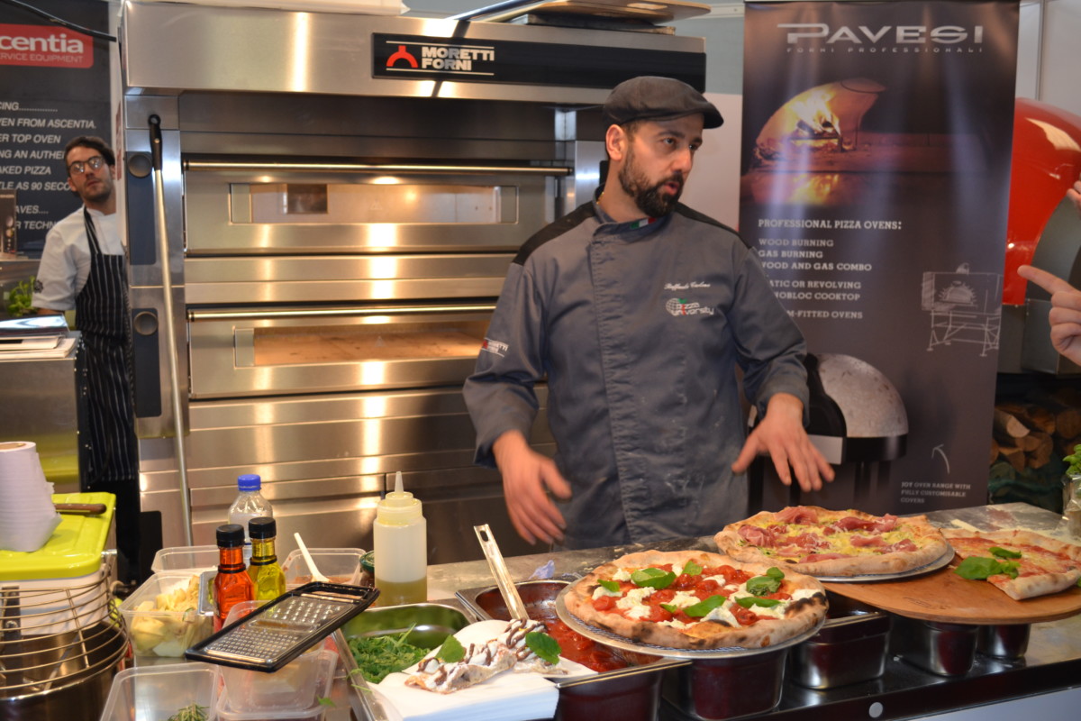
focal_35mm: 36
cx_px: 540
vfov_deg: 36.9
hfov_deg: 53.1
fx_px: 1081
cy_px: 360
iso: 400
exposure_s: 1/60
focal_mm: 24
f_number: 4
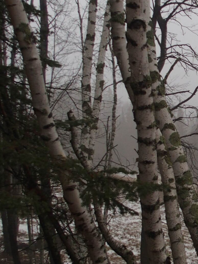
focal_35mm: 72
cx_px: 251
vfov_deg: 27.0
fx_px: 549
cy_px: 135
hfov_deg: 19.1
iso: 200
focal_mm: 6
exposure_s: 1/40
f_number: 2.8
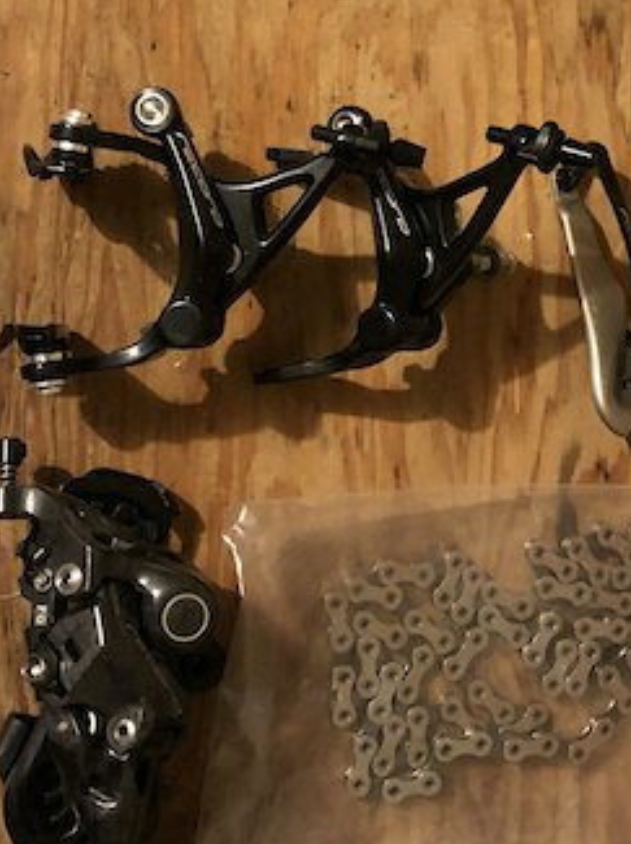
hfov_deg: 21.2
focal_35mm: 69
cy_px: 164
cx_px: 400
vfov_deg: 27.6
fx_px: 1680
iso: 160
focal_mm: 3.99
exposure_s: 1/4
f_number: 1.8
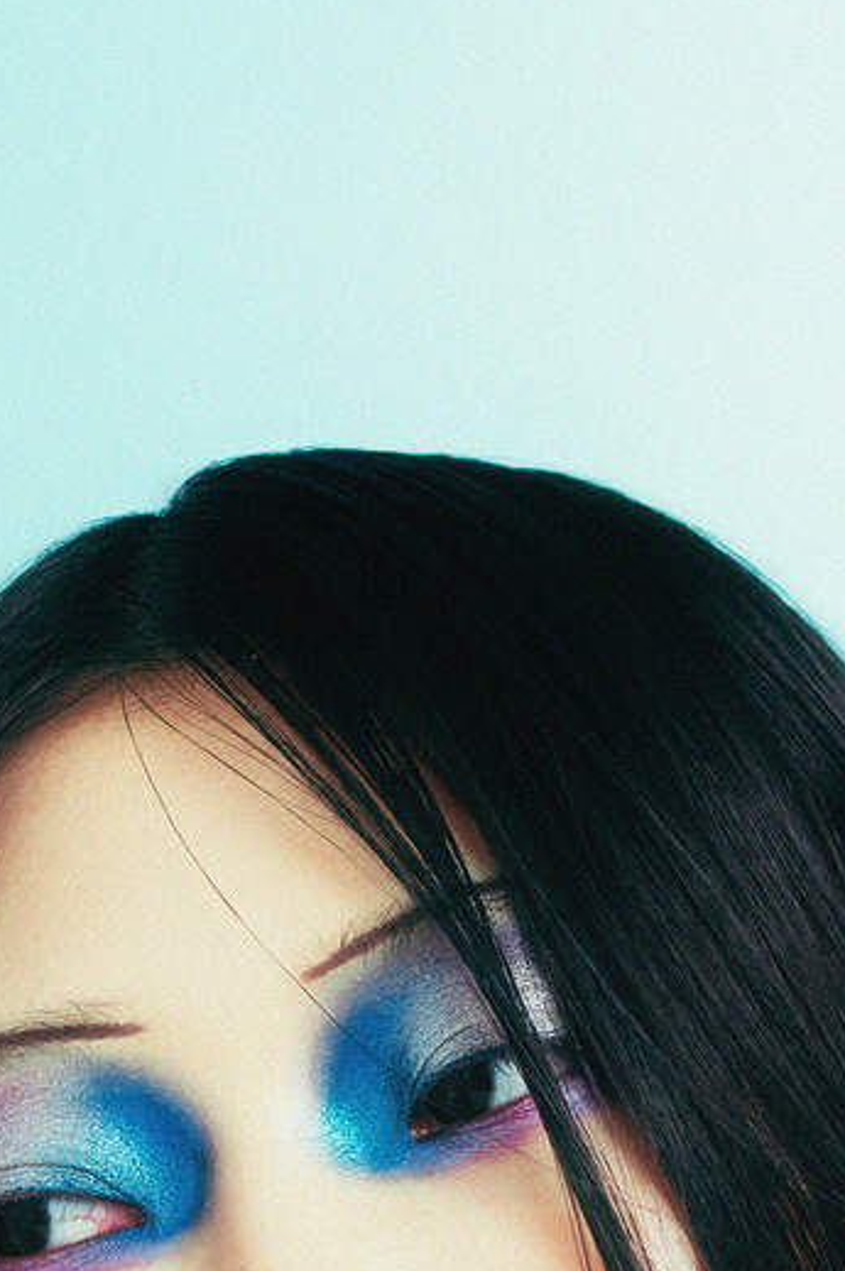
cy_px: 1184
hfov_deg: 5.6
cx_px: 298
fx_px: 8607
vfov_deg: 8.4
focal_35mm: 244
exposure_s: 1/200
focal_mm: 85
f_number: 9
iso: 100
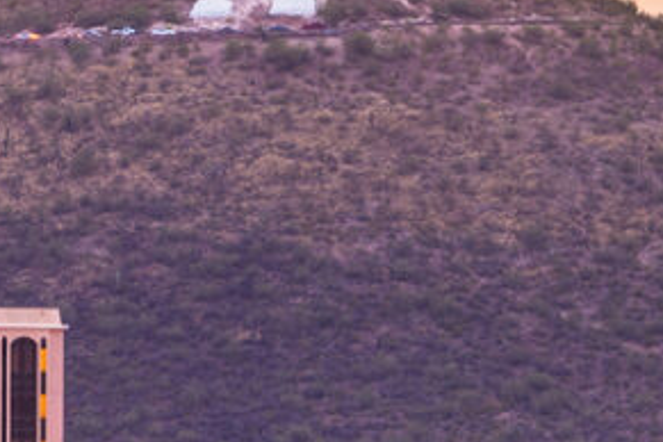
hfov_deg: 1.9
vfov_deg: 1.3
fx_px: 19465
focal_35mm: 1057
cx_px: -795
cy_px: 509
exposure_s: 20
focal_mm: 150
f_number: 11
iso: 64
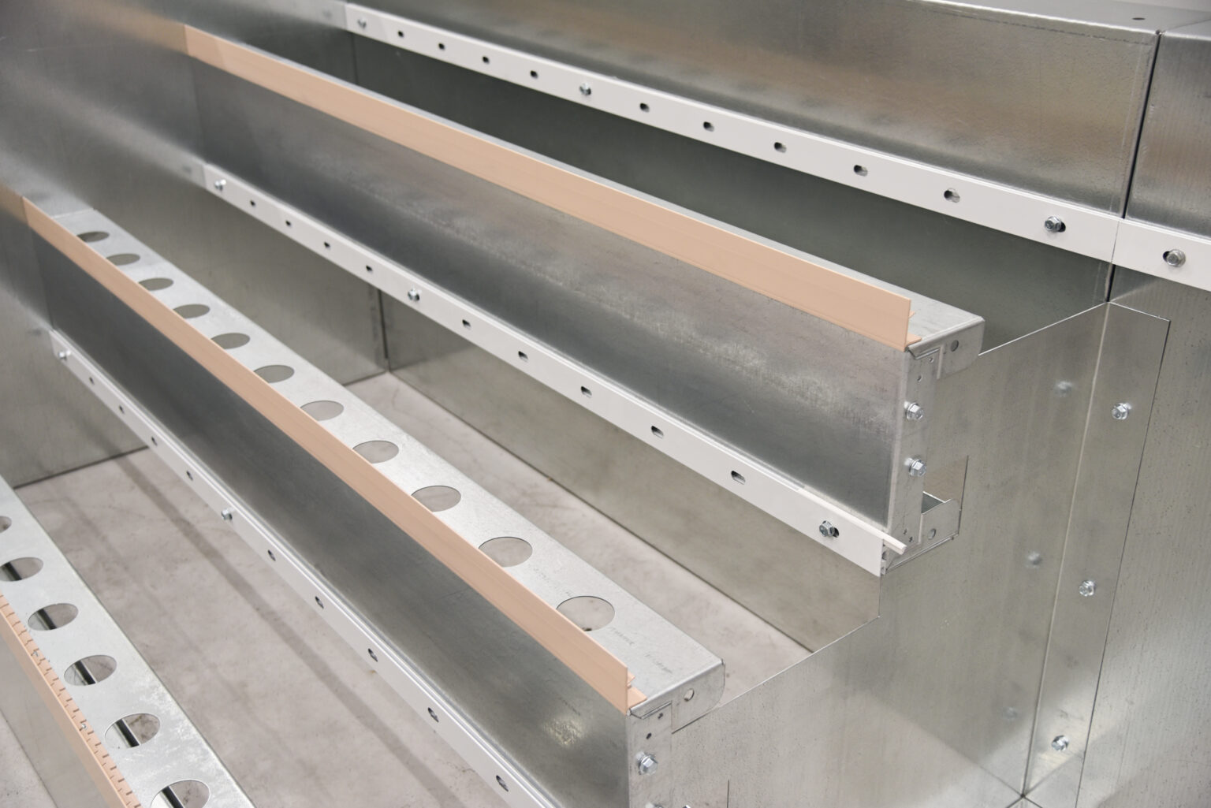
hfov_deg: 50.7
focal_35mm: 38
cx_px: 606
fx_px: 1279
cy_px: 404
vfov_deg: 35.1
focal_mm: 38
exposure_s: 1/60
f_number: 4
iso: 640
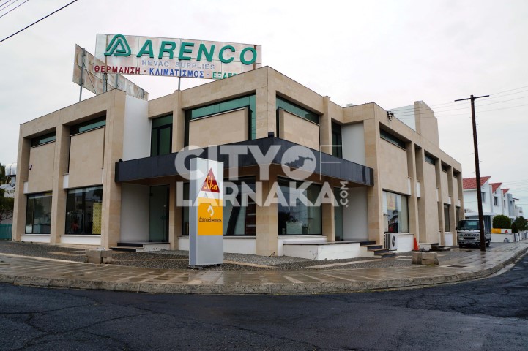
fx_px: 396
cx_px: 264
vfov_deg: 47.9
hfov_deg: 67.4
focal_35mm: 27
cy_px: 176
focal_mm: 18
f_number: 5.6
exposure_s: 1/60
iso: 100
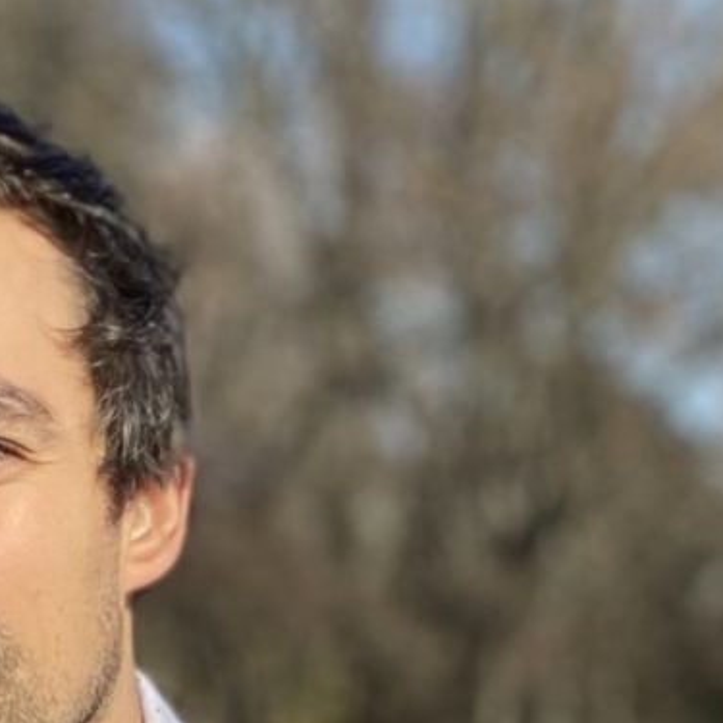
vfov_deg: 5.5
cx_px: -1058
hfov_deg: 5.4
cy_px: 1434
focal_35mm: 314
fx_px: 7420
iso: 20
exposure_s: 1/1295
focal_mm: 6
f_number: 2
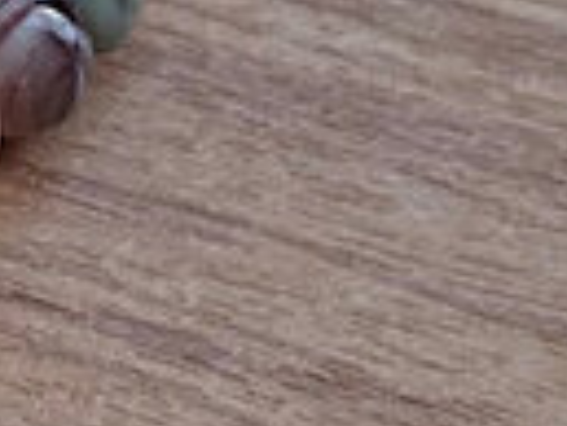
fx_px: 2115
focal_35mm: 129
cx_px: -782
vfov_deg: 10.8
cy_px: -321
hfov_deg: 12.2
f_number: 1.8
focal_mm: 4.25
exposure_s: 1/845
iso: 32
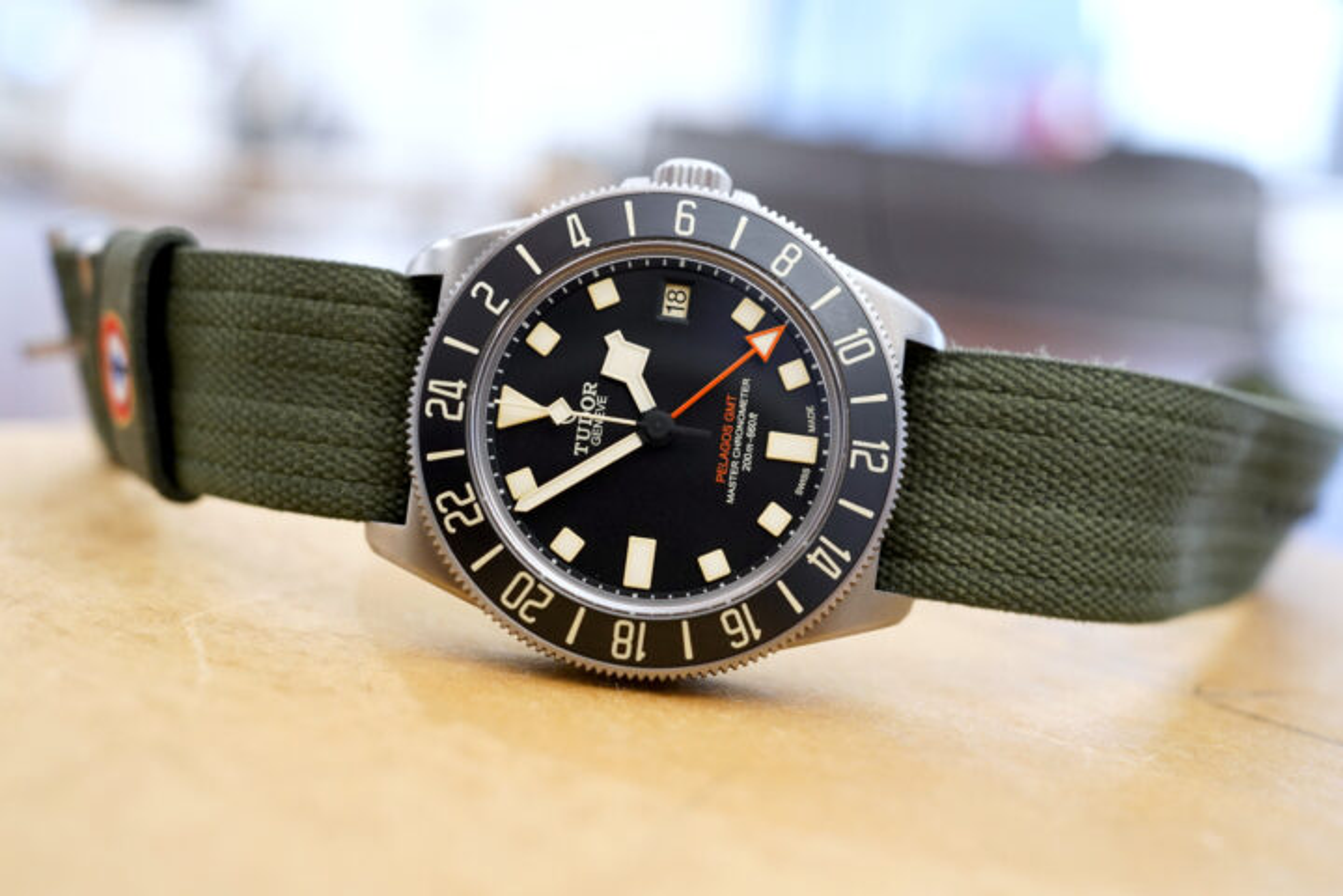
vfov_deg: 37.9
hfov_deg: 54.4
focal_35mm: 35
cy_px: 448
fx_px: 1306
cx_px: 672
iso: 2500
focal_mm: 35
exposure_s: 1/60
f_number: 4.5
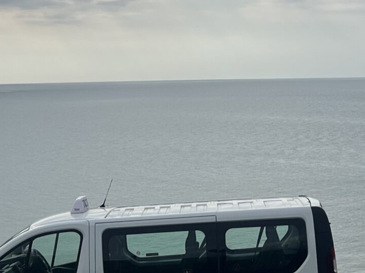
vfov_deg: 15.6
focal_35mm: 93
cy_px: 13
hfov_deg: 21.0
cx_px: 255
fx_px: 981
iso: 50
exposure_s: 1/14286
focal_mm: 5.7
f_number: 1.5
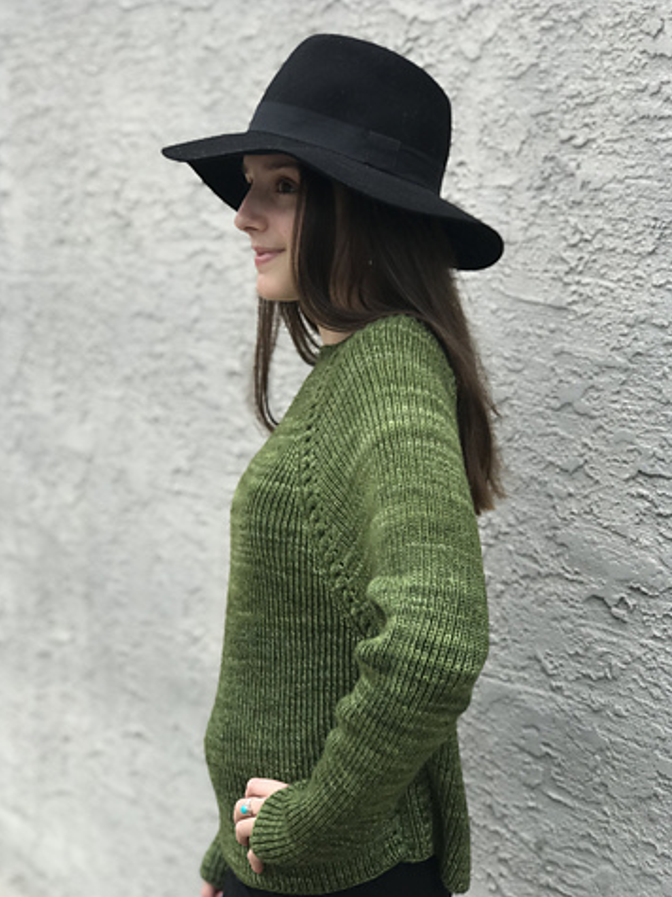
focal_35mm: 60
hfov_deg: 24.4
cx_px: 333
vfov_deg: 32.2
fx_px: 1554
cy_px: 457
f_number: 2.8
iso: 20
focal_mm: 6.6
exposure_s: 1/176
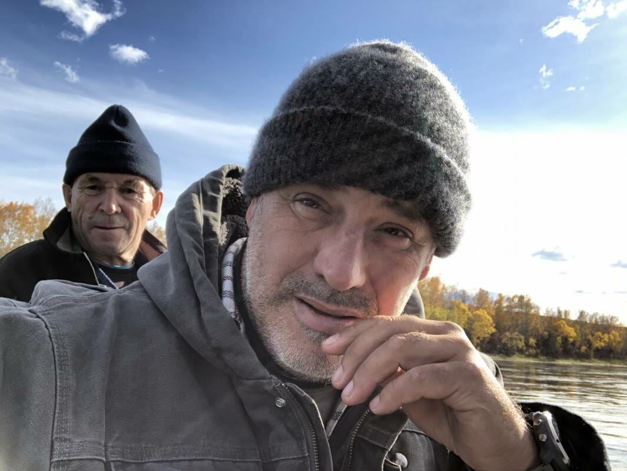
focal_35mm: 32
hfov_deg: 56.8
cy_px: 236
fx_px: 580
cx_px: 314
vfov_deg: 44.2
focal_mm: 2.87
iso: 20
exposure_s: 1/181
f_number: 2.2
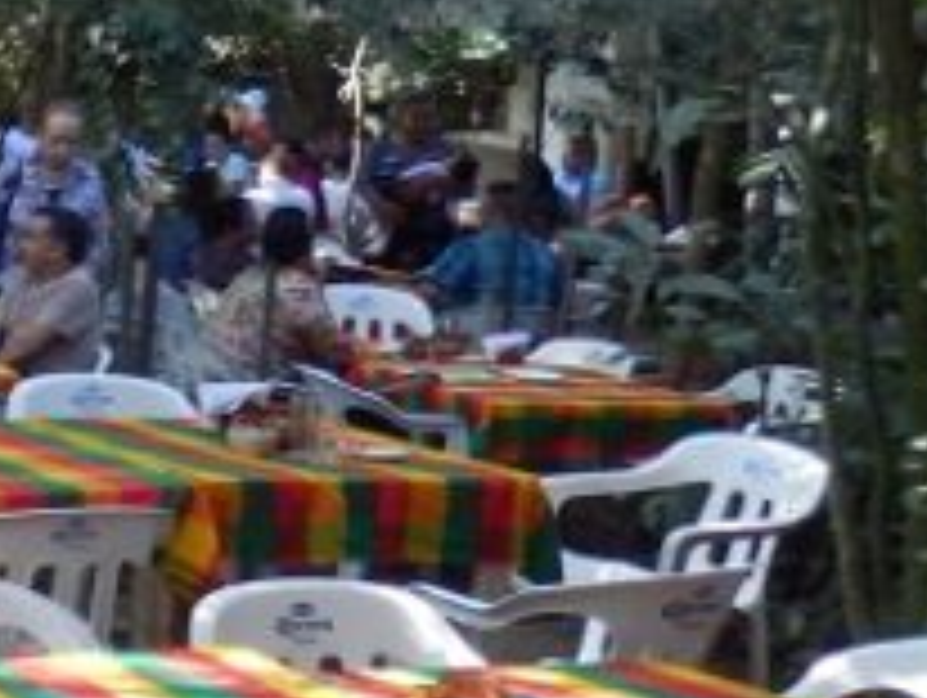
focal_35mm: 93
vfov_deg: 15.9
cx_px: -742
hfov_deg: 17.2
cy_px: 176
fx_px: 2493
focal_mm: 4.5
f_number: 3
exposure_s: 1/30
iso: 200
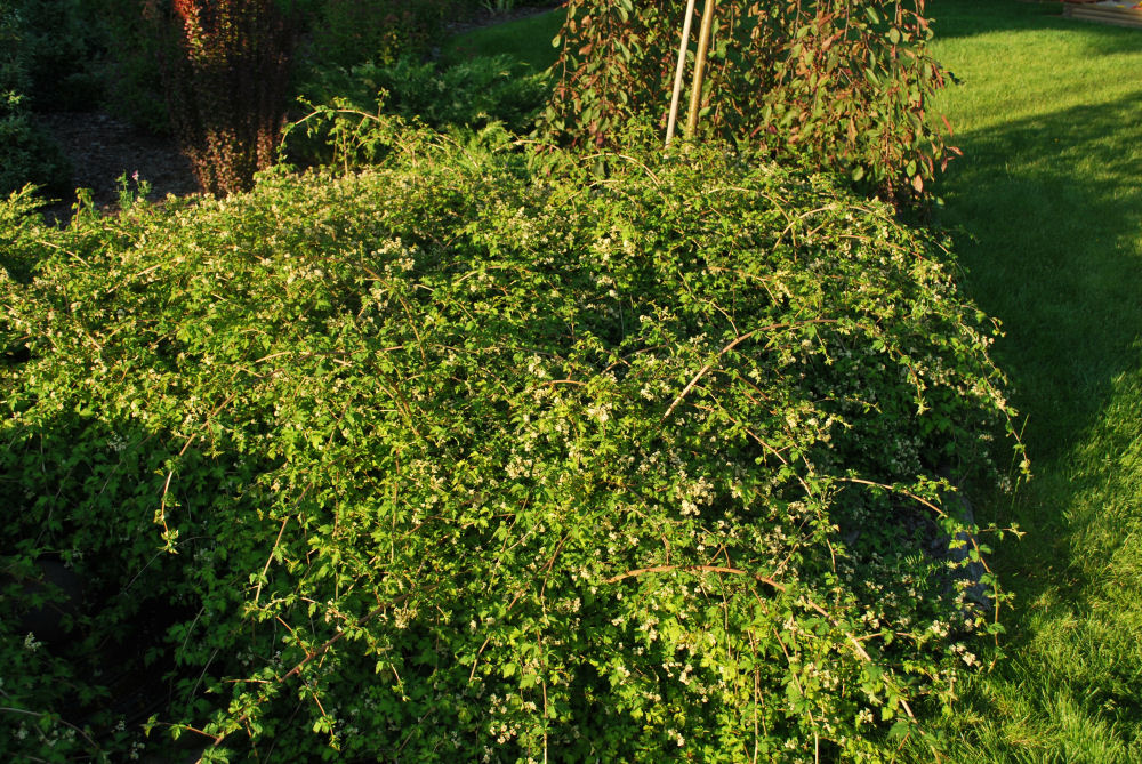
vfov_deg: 37.0
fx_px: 1143
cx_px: 571
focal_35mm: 36
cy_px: 382
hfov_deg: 53.1
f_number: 5.6
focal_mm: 24
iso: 110
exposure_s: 1/125
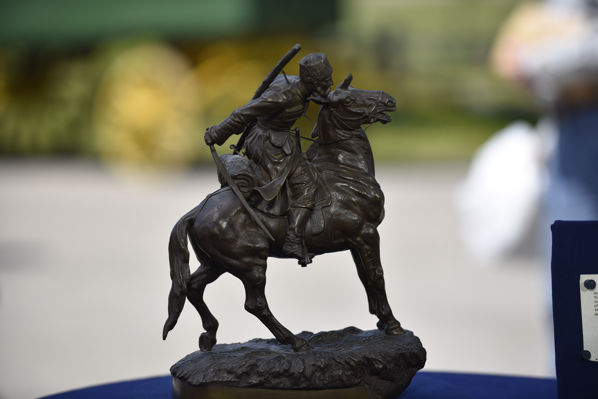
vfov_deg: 9.2
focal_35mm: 150
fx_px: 2492
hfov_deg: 13.7
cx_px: 299
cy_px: 200
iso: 100
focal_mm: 150
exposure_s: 1/1000
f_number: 3.5
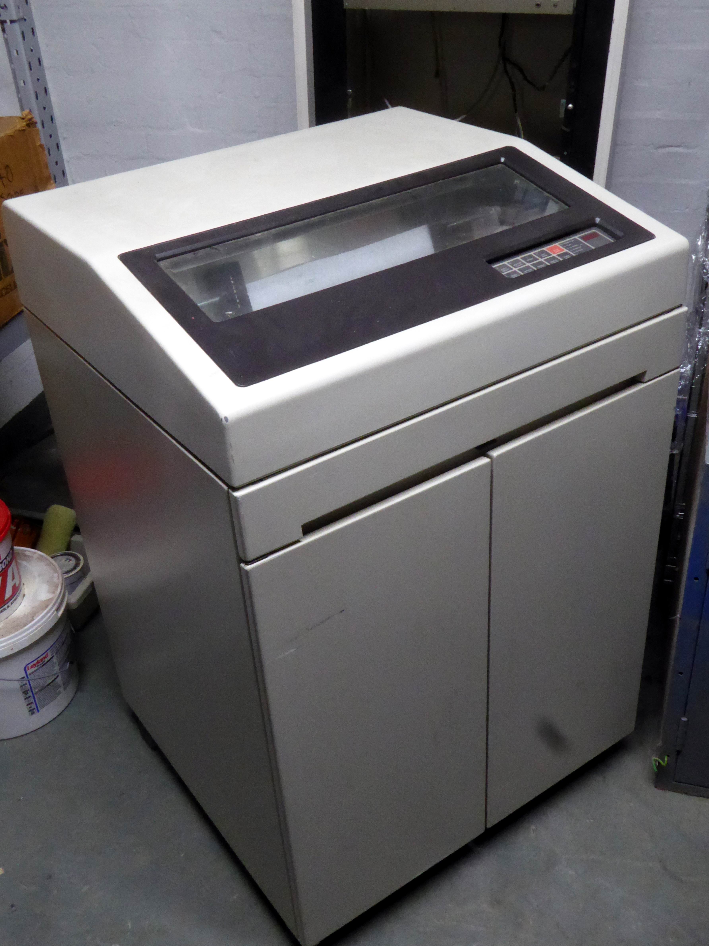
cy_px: 480
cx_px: 349
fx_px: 983
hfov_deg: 39.7
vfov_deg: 51.4
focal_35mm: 36
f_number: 8
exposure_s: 1/15
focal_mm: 6.3
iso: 800
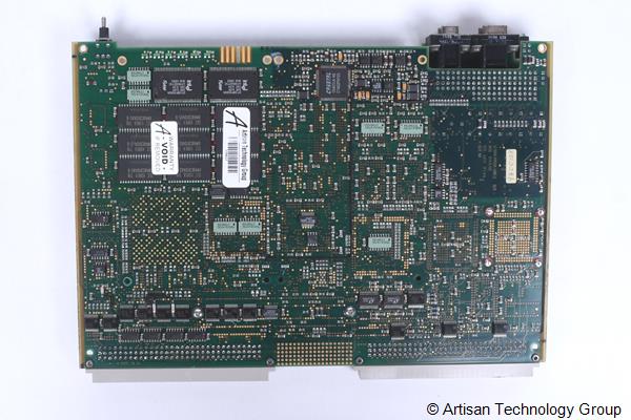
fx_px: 473
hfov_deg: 67.4
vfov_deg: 47.9
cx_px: 316
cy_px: 210
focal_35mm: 27
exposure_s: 1/200
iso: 200
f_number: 14
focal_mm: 18
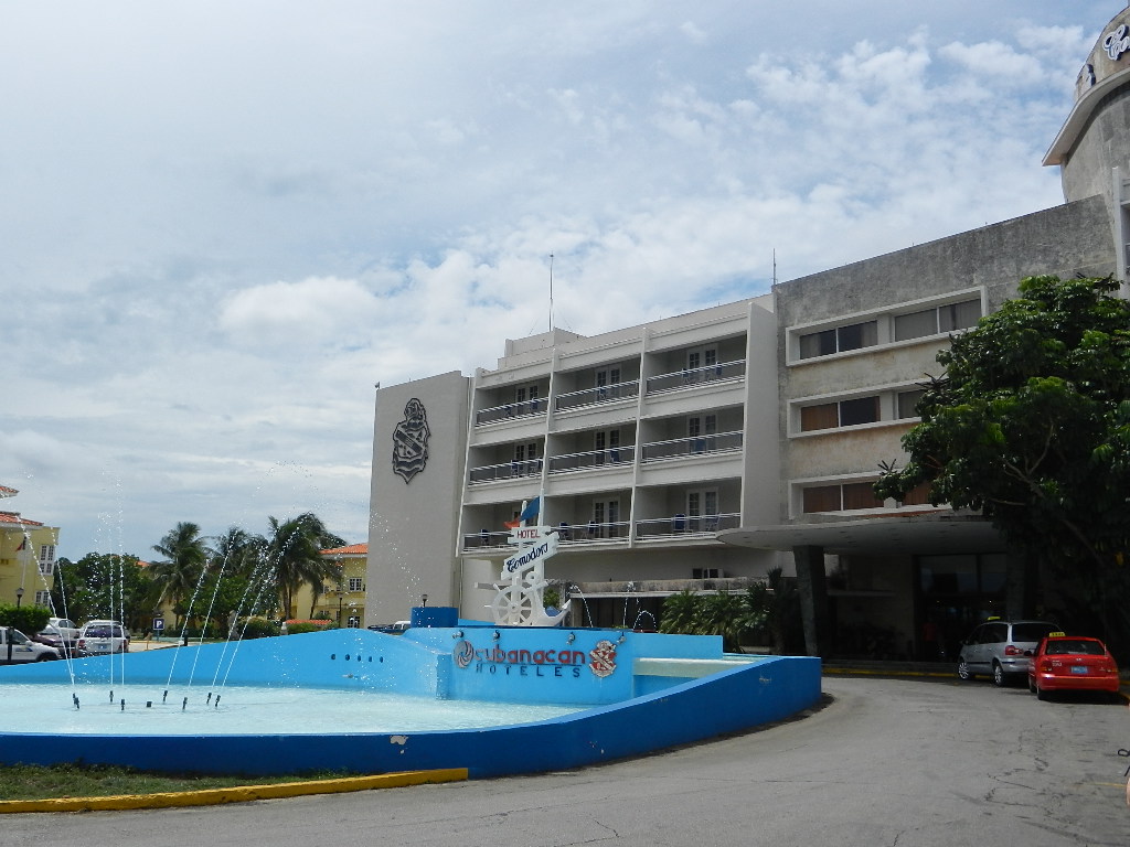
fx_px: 1077
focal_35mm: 33
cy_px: 424
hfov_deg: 55.4
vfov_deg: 42.9
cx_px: 565
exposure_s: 1/640
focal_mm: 5.9
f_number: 7.6
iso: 160
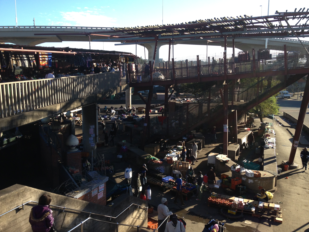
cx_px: 154
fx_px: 312
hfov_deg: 52.6
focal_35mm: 35
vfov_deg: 40.7
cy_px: 116
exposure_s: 1/487
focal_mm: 4.28
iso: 50
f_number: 2.4
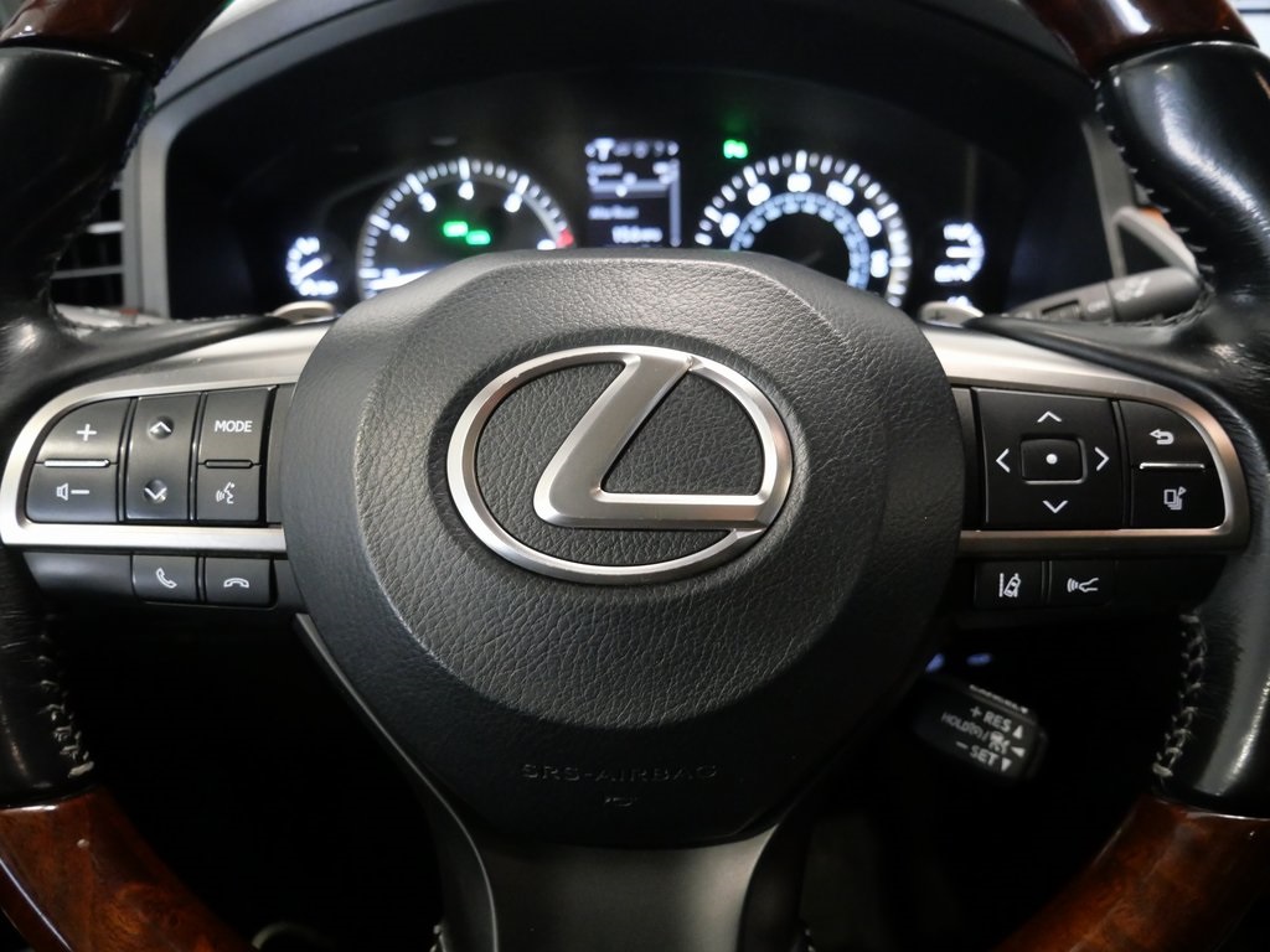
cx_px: 635
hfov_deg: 71.6
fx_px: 881
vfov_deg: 56.8
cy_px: 476
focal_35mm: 24
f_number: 3.5
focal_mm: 12
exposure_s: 1/20
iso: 3200
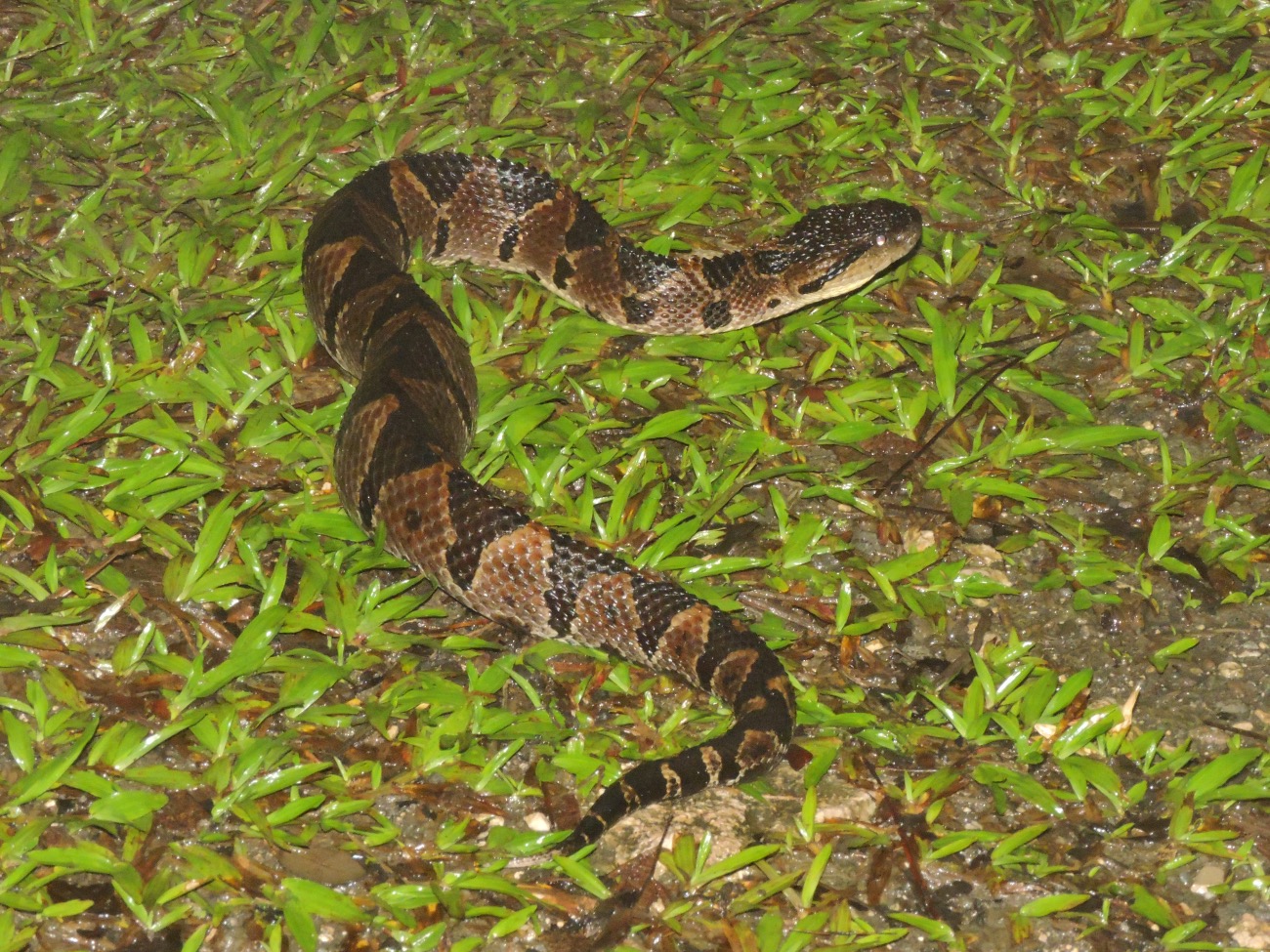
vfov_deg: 7.4
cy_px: 476
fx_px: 7338
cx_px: 635
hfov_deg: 9.9
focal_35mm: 200
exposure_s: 1/250
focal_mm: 35.8
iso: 1600
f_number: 7.6
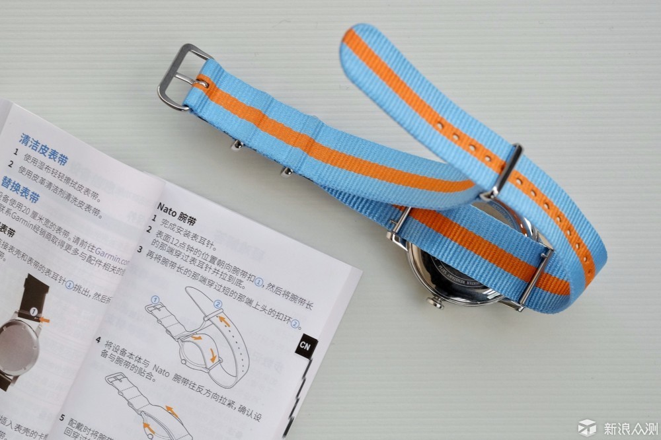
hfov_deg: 22.6
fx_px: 1652
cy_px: 220
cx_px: 330
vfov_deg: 15.2
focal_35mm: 90
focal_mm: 60
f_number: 5.6
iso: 1600
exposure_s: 1/80
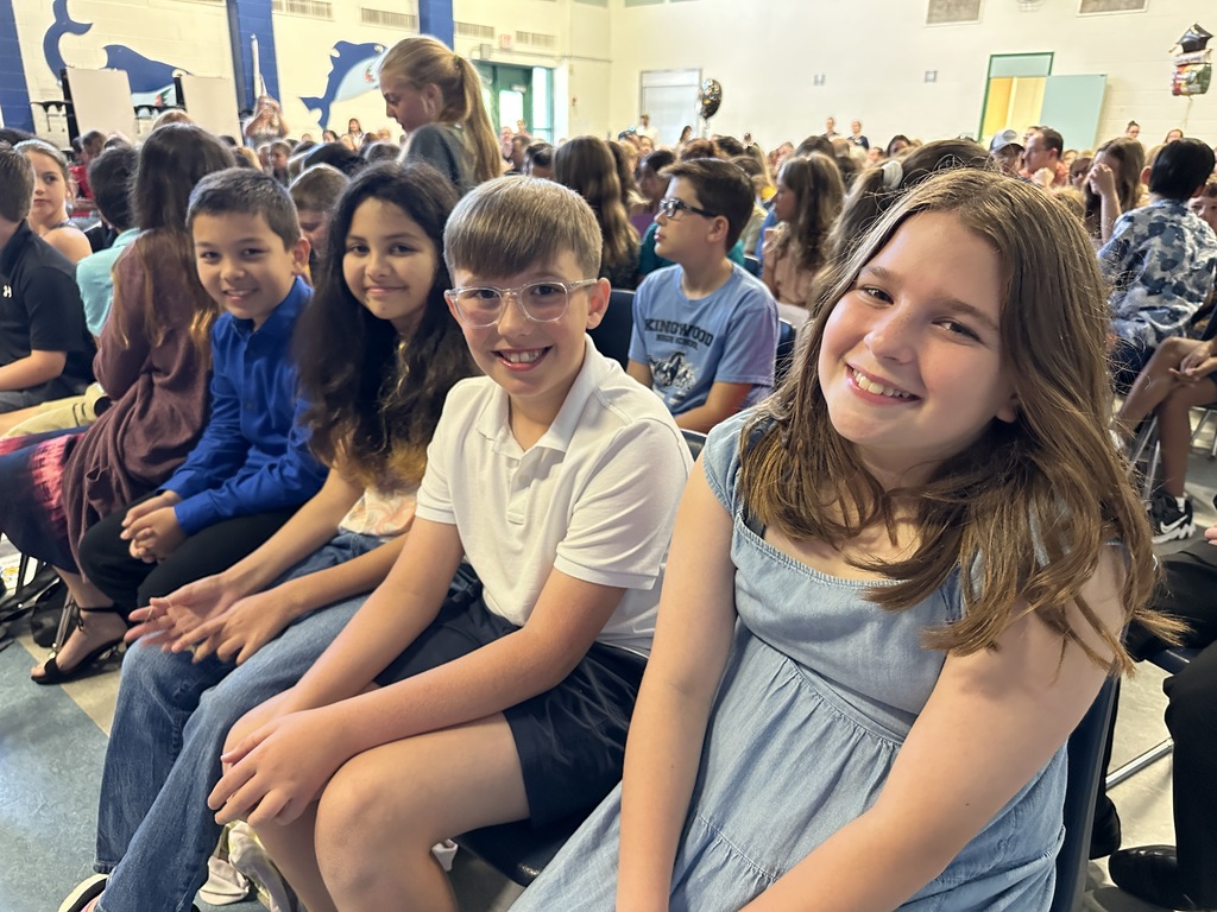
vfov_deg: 56.8
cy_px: 456
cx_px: 608
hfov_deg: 71.6
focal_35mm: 24
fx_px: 844
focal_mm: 6.86
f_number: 1.78
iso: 800
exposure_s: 1/40
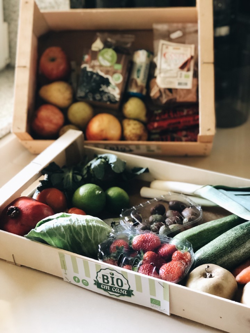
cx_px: 125
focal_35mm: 57
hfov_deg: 25.7
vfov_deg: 33.8
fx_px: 549
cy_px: 166
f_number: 2.8
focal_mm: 6.6
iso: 320
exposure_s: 1/30
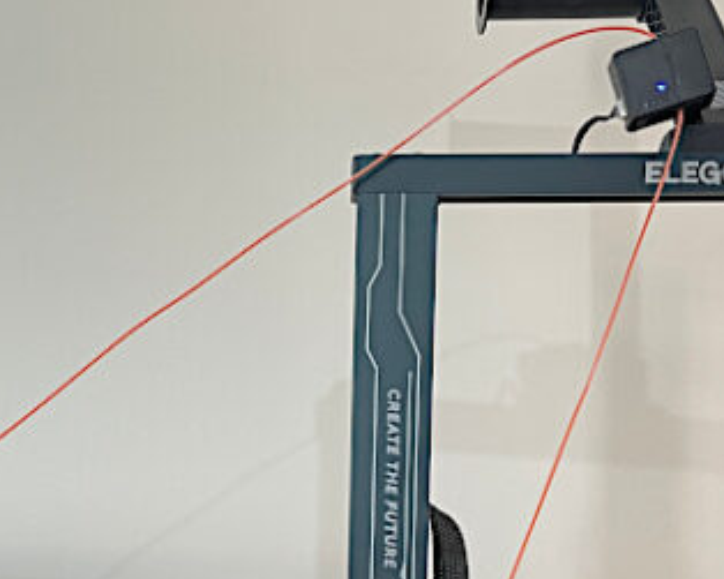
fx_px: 1328
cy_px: 584
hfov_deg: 30.1
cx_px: 203
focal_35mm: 62
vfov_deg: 23.5
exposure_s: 1/50
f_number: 1.6
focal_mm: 4.2
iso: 80
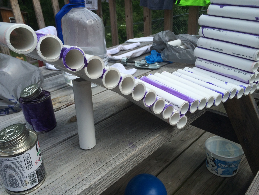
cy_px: 98
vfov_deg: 48.2
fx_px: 217
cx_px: 130
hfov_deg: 61.7
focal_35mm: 29
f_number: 2.2
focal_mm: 4.15
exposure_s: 1/1953
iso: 32
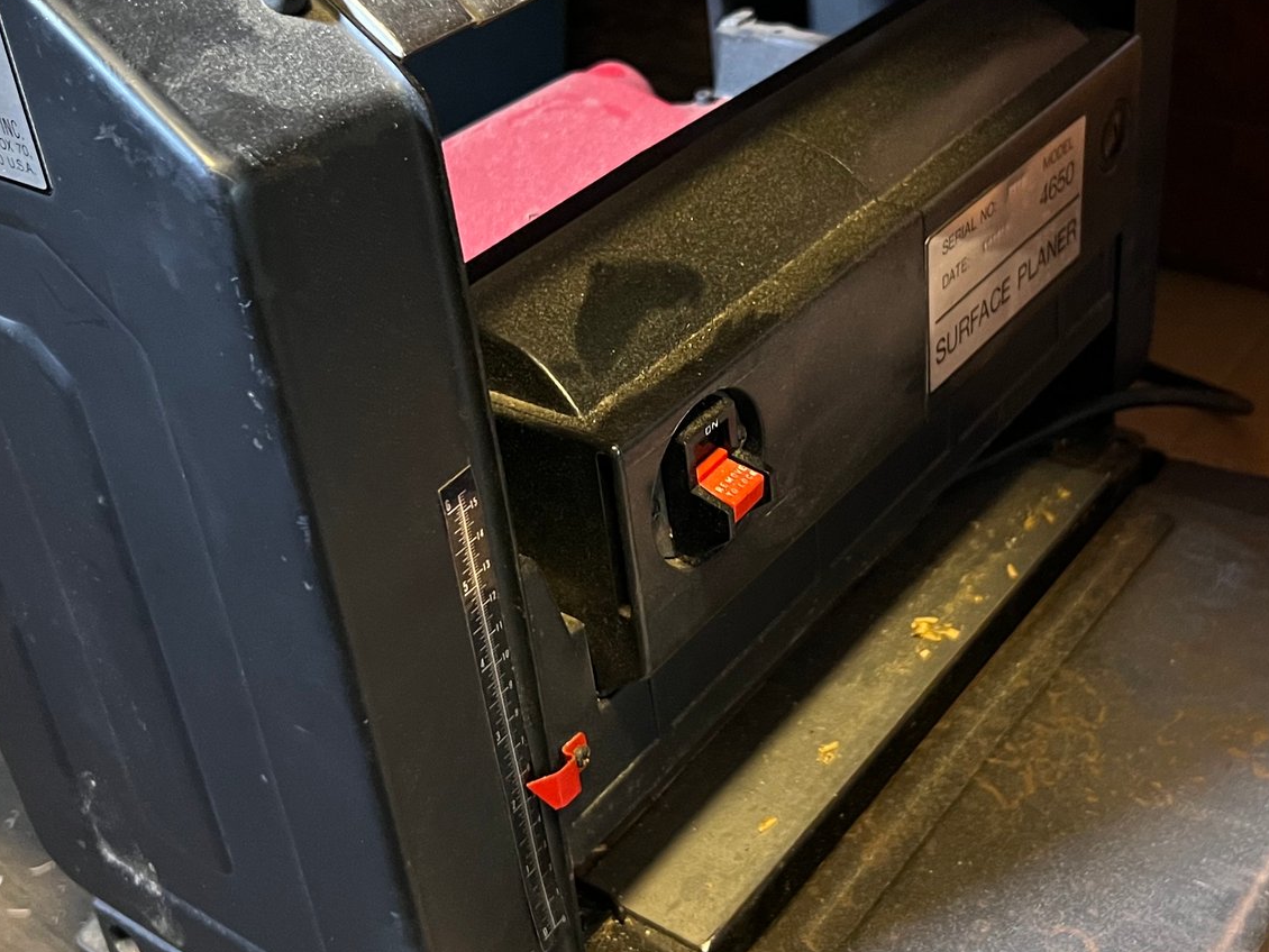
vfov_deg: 31.5
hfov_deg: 41.1
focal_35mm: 46
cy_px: 414
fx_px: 1687
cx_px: 734
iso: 640
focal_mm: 5.7
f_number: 1.5
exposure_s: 1/36
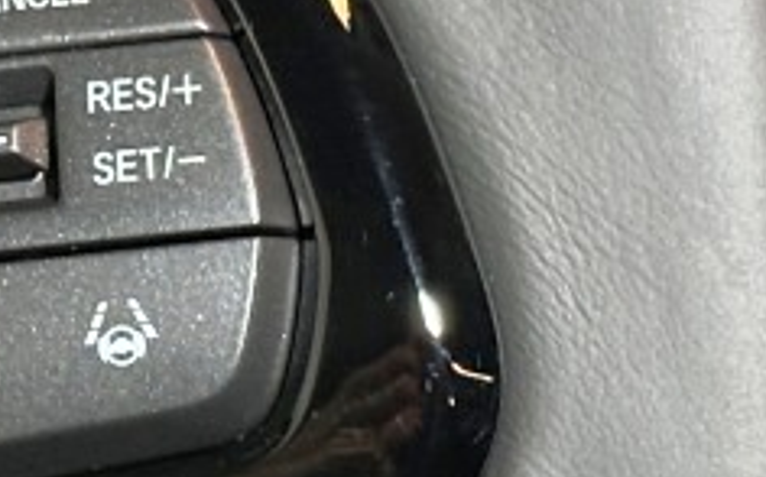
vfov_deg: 5.9
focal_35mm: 221
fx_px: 4609
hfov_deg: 9.5
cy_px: 240
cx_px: 58
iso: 500
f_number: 1.78
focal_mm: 6.86
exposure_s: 1/30
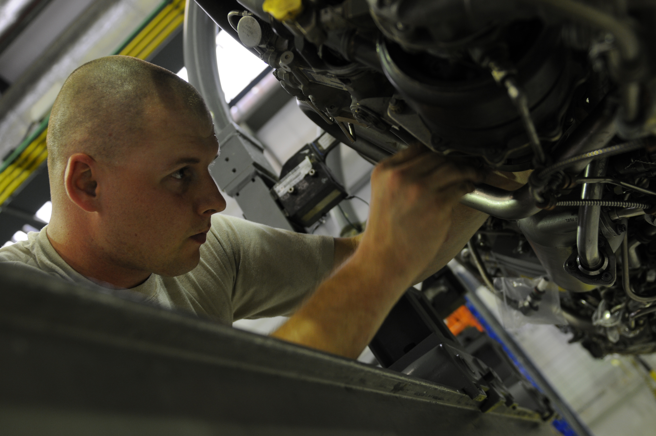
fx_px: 655
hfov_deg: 53.2
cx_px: 328
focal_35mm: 36
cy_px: 218
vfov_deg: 36.8
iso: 320
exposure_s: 1/40
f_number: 2.8
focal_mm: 24
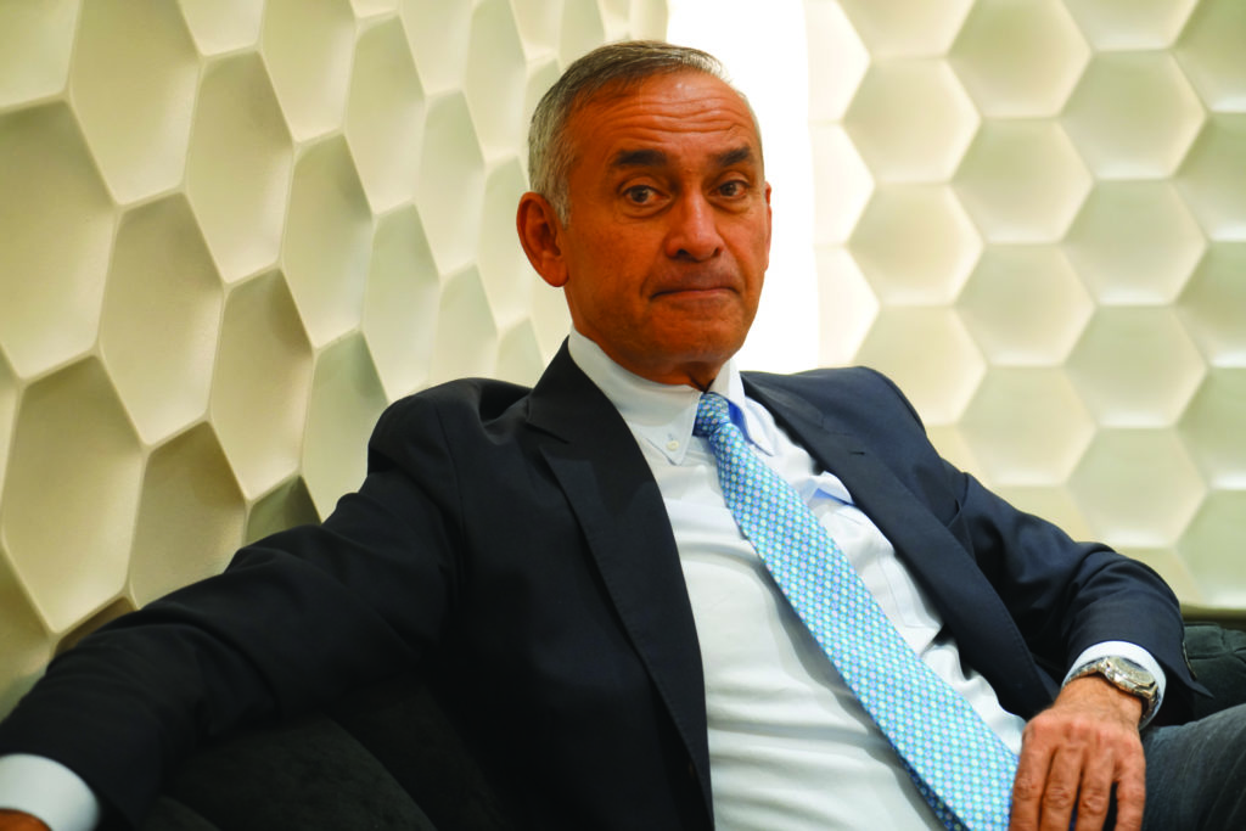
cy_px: 416
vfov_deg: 21.6
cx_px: 623
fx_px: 2181
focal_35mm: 63
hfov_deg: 31.9
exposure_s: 1/160
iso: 2000
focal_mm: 63
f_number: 4
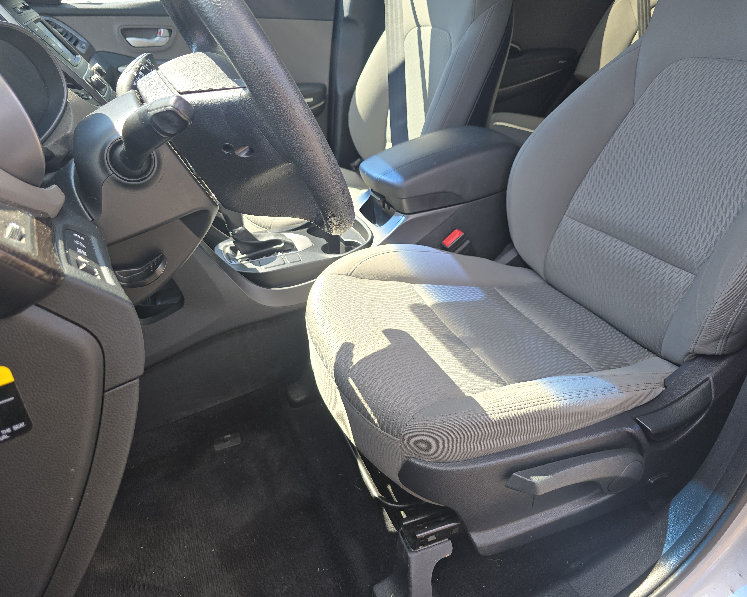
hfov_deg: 70.3
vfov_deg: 58.8
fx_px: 531
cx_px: 380
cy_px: 298
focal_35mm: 24
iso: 20
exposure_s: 1/180
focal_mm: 6.3
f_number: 1.7
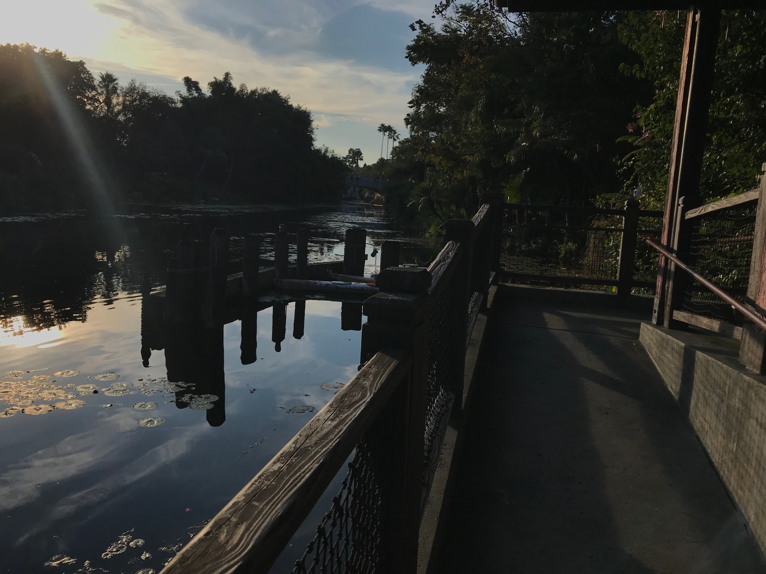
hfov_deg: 63.4
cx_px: 383
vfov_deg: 49.7
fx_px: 620
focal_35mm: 28
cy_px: 287
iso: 20
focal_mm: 3.99
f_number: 1.8
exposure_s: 1/3831
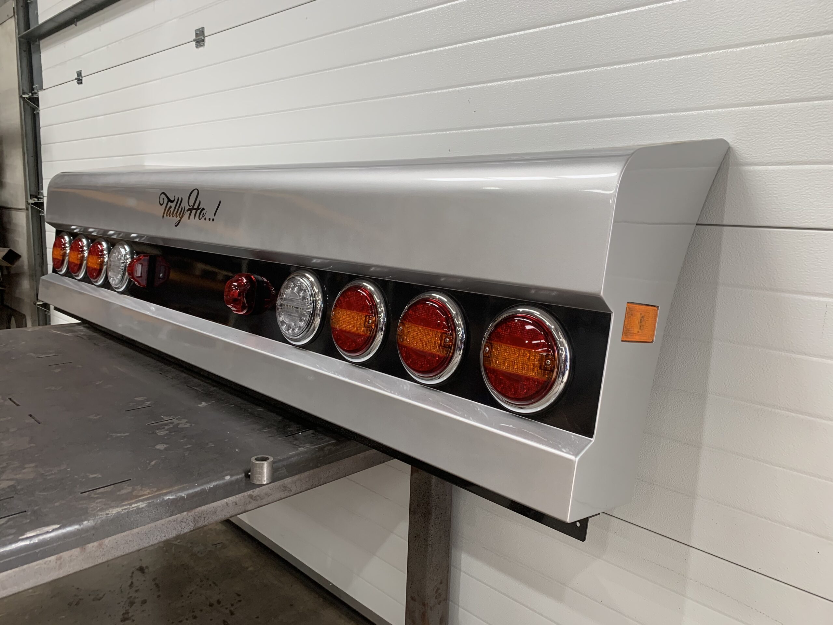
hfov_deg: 67.3
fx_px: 626
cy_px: 312
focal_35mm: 26
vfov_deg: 53.1
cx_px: 416
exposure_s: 1/121
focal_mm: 4.25
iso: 80
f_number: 1.8
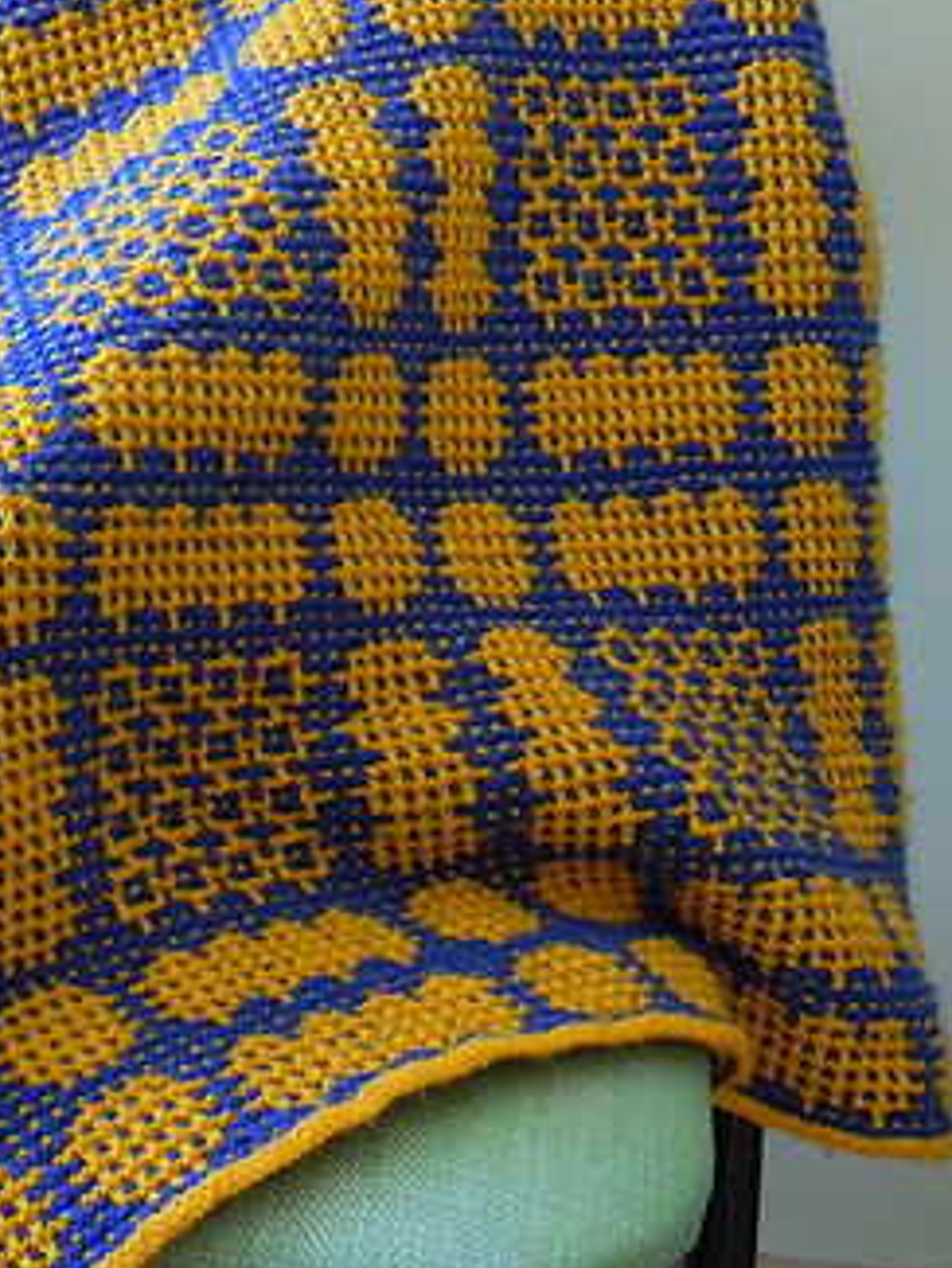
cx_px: 51
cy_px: 597
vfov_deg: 32.7
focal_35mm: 59
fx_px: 2162
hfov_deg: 24.0
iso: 400
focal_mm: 5.4
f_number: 3.5
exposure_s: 1/20
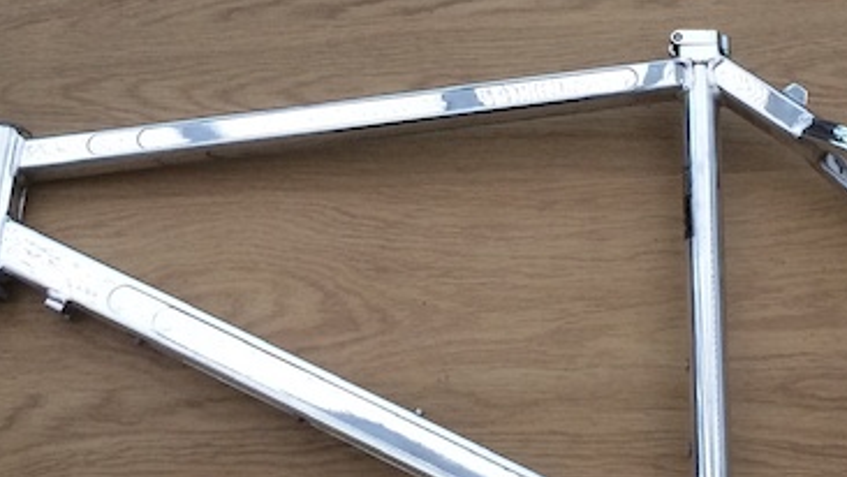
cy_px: 146
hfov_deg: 30.2
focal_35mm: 69
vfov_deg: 17.4
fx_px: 1550
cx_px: 611
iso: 200
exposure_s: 1/33
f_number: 2.2
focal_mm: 4.15
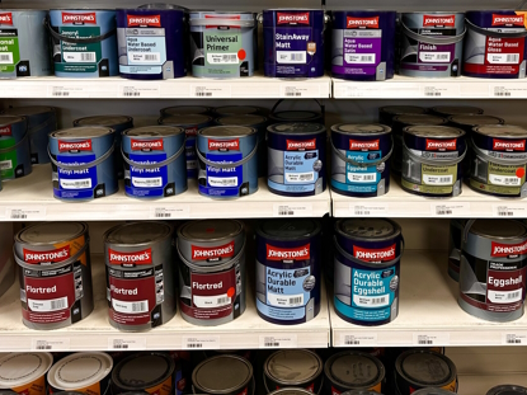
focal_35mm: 35
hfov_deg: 52.3
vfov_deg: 40.0
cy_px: 121
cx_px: 314
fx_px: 533
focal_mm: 6.86
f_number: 1.78
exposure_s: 1/50
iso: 125
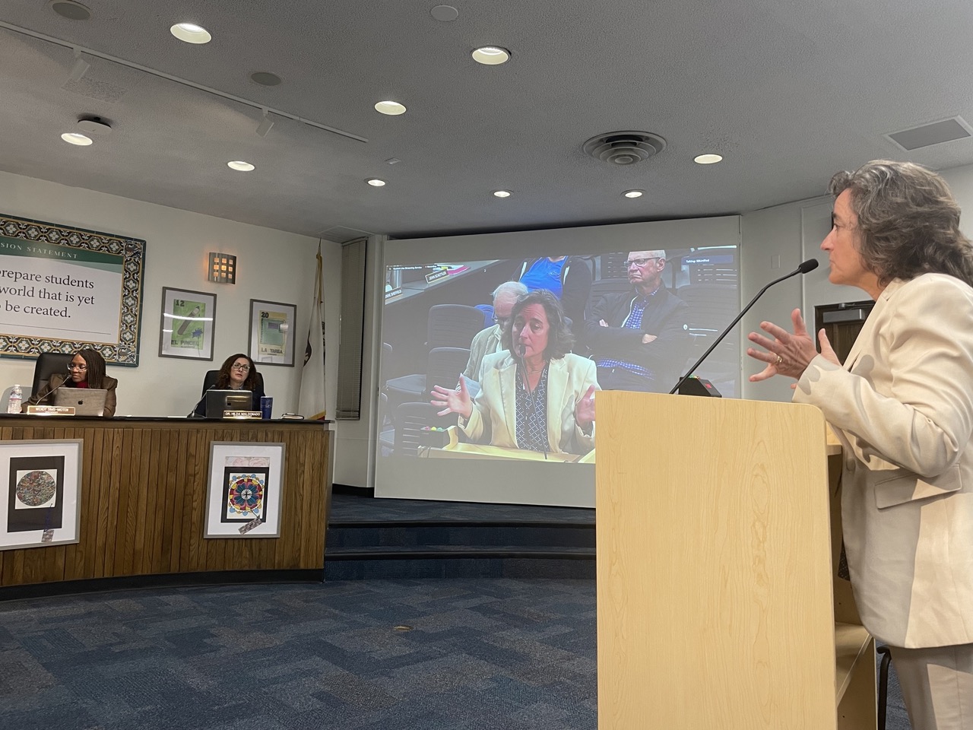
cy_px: 365
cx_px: 486
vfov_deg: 53.1
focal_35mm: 26
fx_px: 731
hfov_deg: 67.3
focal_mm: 4.2
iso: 125
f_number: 1.6
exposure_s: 1/60
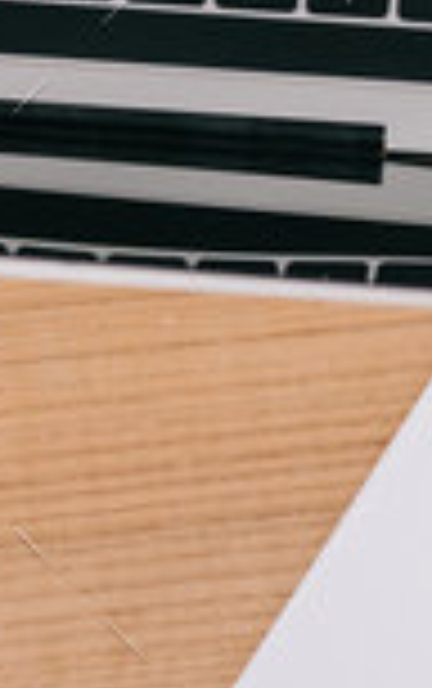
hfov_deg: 3.2
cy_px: -144
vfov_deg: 5.1
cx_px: -216
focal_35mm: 412
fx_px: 7739
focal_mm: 105
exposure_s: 1/200
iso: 160
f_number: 7.1
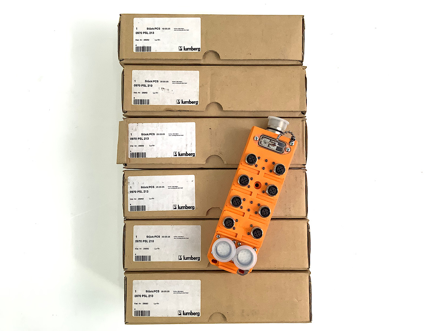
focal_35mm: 31
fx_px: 395
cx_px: 220
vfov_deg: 45.4
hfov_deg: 58.3
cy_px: 166
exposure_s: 1/100
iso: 50
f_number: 2.4
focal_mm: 3.3
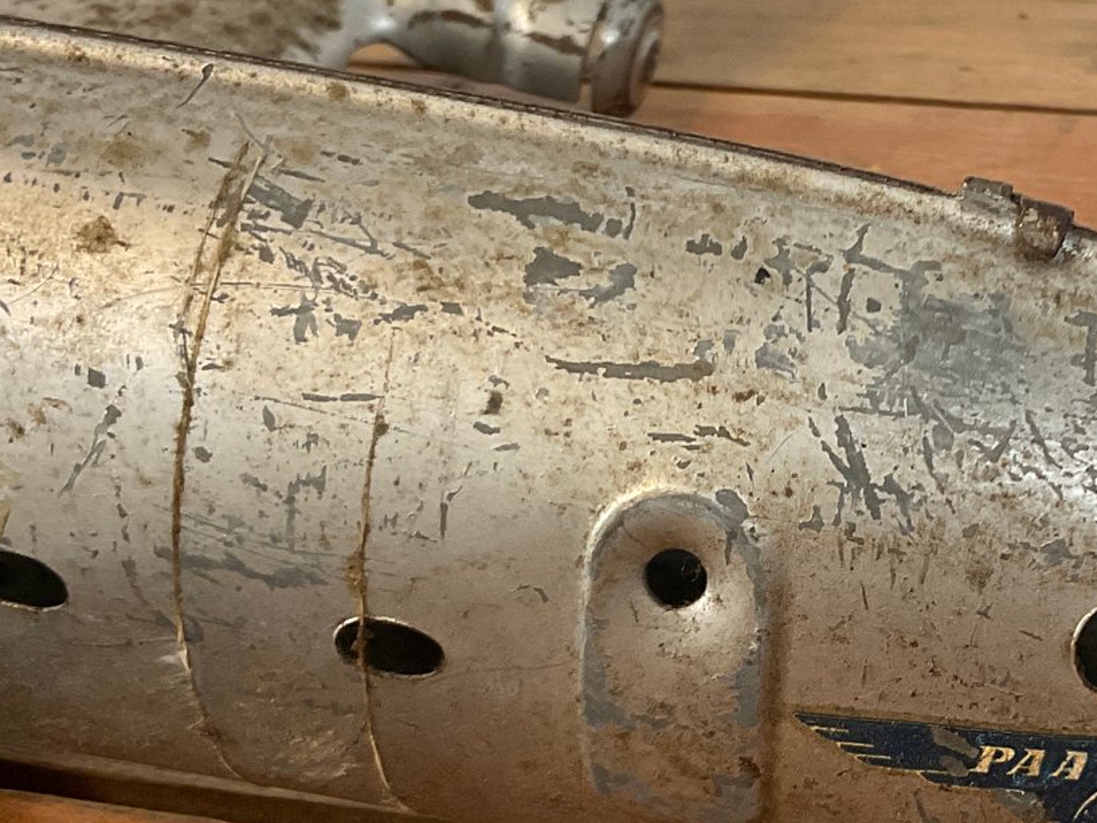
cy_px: 526
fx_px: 2250
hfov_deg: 26.7
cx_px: 932
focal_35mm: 71
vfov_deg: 20.7
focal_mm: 3
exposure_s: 1/60
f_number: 1.8
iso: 64
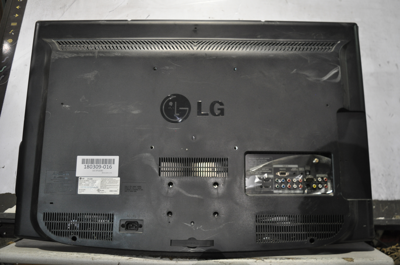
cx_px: 200
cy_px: 132
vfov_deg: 39.9
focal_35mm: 33
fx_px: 366
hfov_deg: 57.3
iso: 800
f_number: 3.8
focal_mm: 22
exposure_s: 1/50
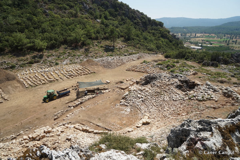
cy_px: 80
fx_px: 160
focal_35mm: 24
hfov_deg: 73.7
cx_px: 120
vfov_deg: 53.1
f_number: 10
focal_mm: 24
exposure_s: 1/160
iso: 100
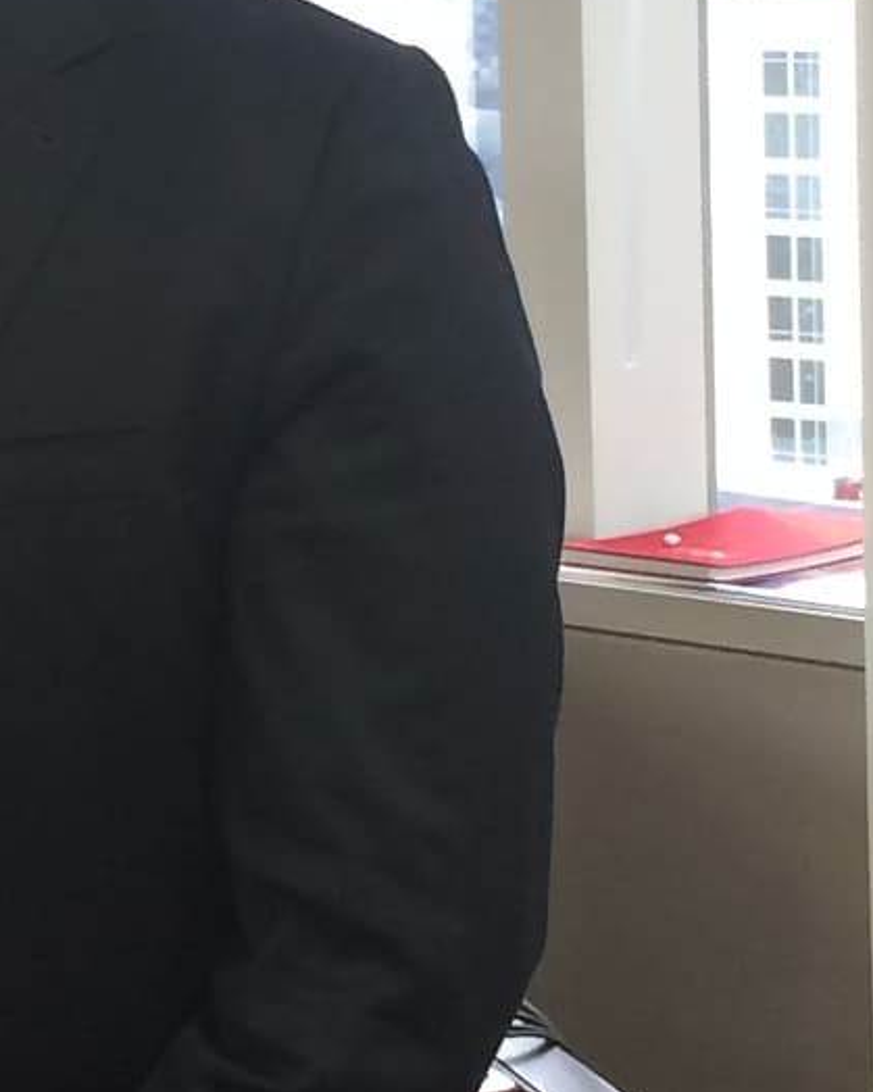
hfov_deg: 10.0
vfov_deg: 13.4
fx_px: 4652
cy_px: 382
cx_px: -852
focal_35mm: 144
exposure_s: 1/30
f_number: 2.2
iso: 40
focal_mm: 4.15
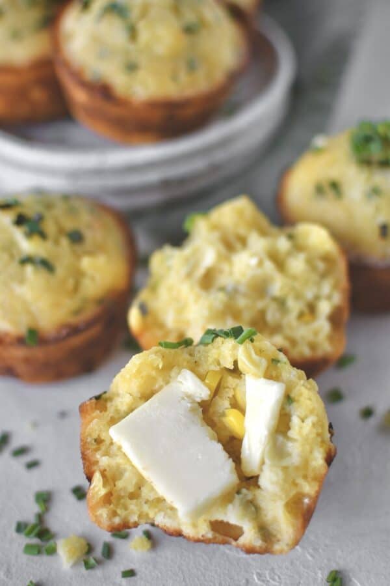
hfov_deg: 26.0
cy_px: 293
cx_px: 195
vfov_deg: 38.2
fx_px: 845
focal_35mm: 52
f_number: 2.8
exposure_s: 1/320
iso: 800
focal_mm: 35
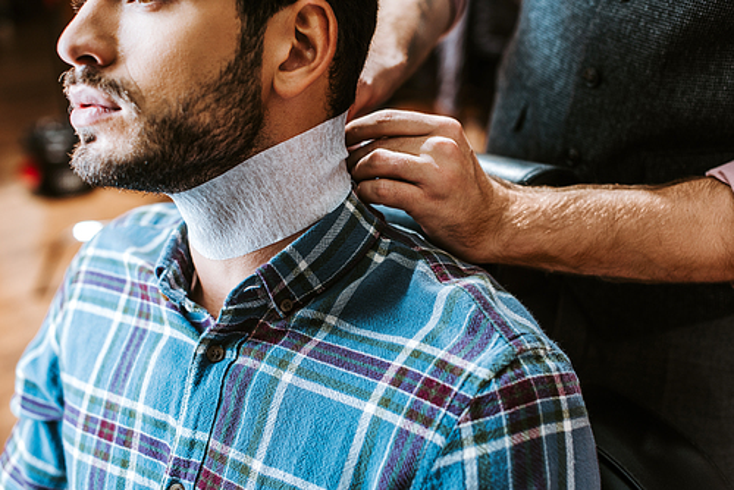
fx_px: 1020
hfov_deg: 39.6
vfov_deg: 27.0
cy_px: 245
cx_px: 367
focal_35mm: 50
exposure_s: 1/200
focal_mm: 50
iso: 100
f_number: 3.5
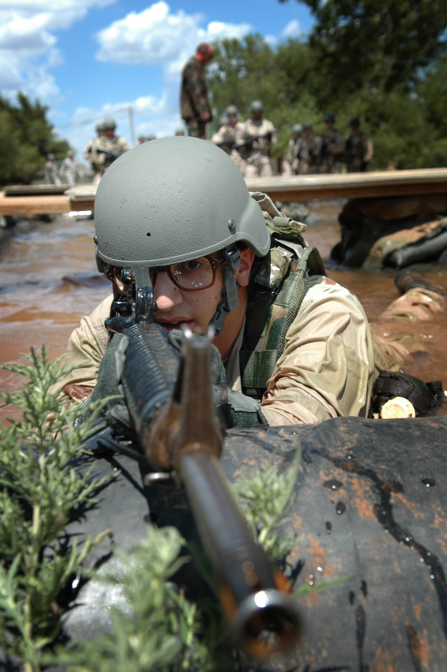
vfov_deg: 45.5
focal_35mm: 43
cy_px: 328
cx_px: 223
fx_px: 802
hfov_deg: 31.1
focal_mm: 28
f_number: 4.5
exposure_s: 1/1000
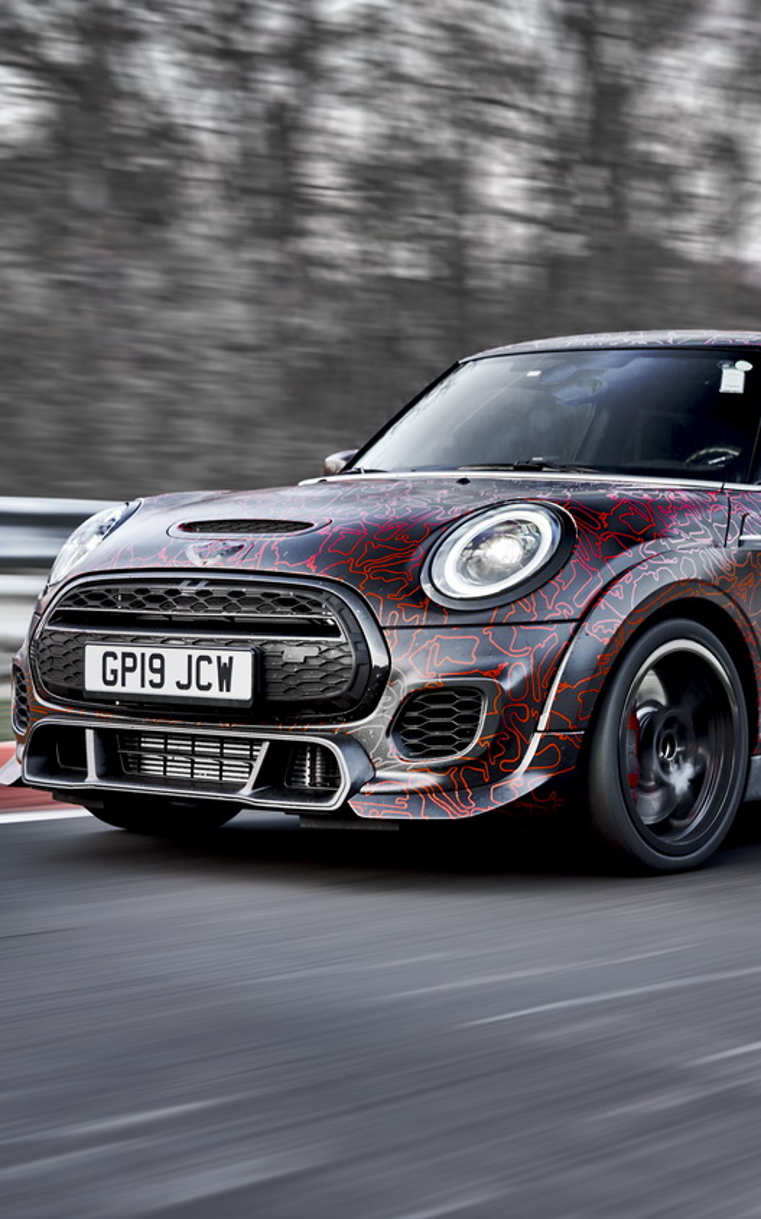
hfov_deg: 18.7
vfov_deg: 30.2
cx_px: 727
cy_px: 606
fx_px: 2258
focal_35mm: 68
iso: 400
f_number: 4
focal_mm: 44
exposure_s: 1/80
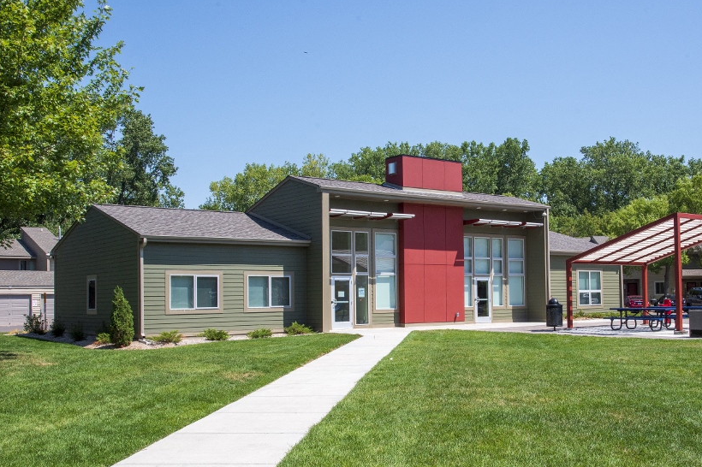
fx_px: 780
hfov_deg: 48.2
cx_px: 416
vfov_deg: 33.3
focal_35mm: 40
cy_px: 267
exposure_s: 1/640
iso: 200
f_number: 13
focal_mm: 32
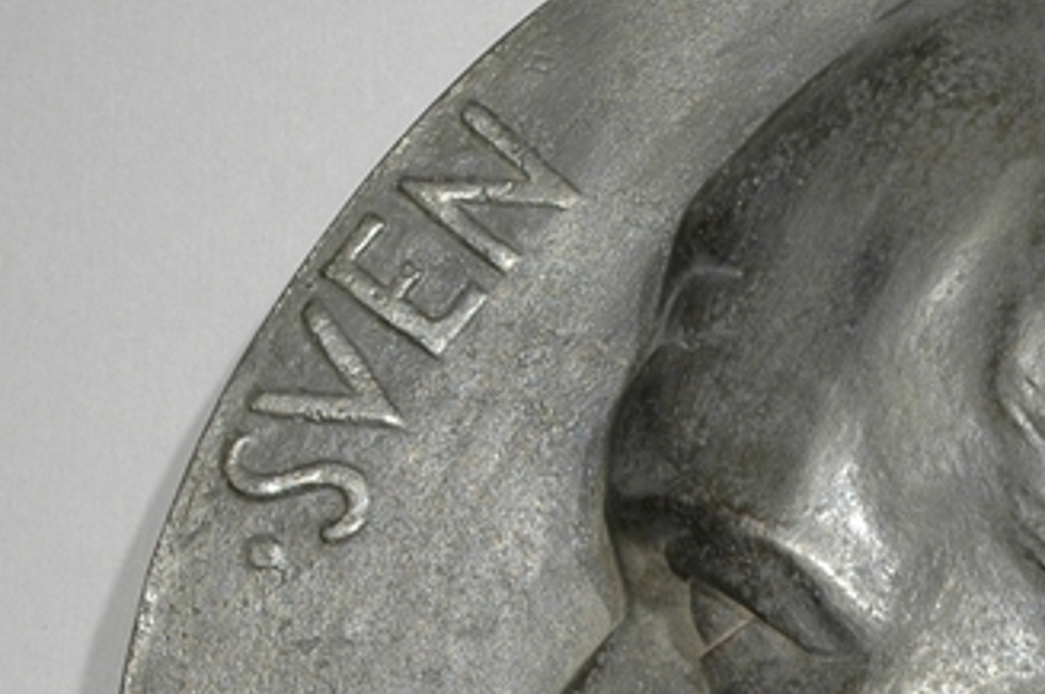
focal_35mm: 171
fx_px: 4952
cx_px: 1246
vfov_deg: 7.9
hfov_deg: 11.8
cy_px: 947
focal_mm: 31
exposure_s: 1/30
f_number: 8
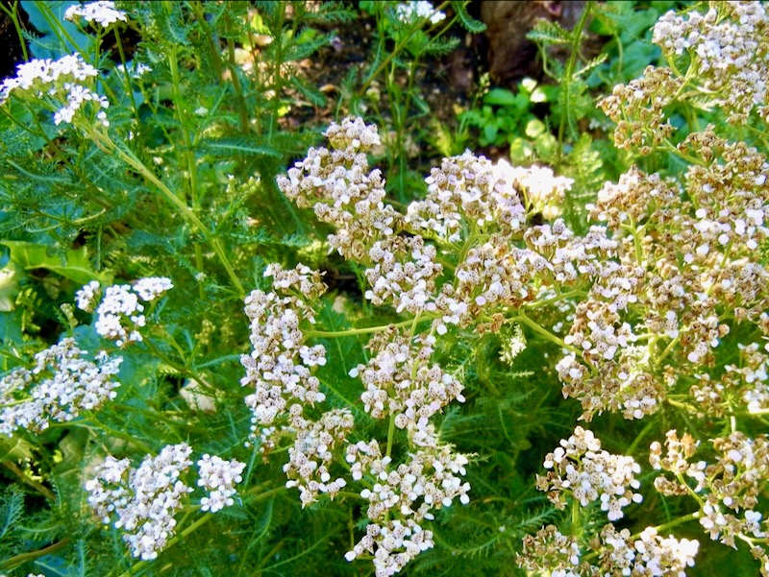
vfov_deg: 46.8
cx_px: 384
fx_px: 667
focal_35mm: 30
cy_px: 288
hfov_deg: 59.9
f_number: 3.5
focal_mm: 5.4
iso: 160
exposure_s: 1/57.1
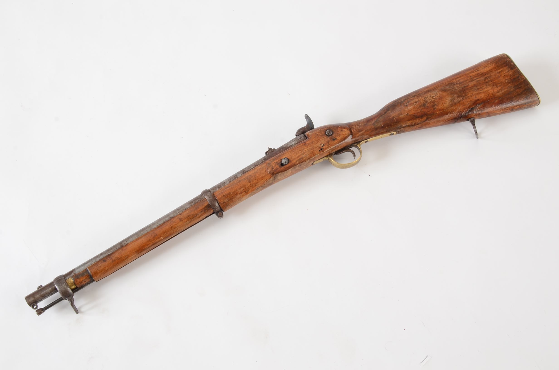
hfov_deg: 41.2
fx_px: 744
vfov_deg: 28.0
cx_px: 280
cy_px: 185
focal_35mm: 48
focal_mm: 32
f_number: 11
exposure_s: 1/125
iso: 200
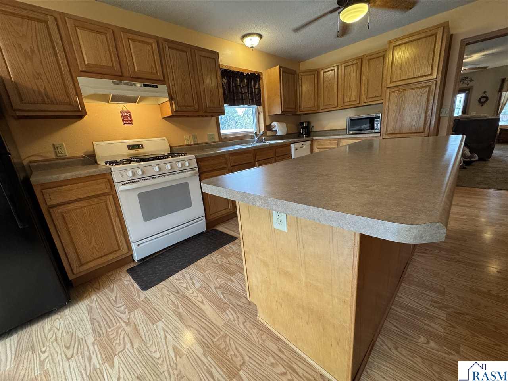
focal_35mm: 14
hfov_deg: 102.1
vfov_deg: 85.7
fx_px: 205
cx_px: 254
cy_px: 190
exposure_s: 1/60
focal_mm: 2.22
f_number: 2.2
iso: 250
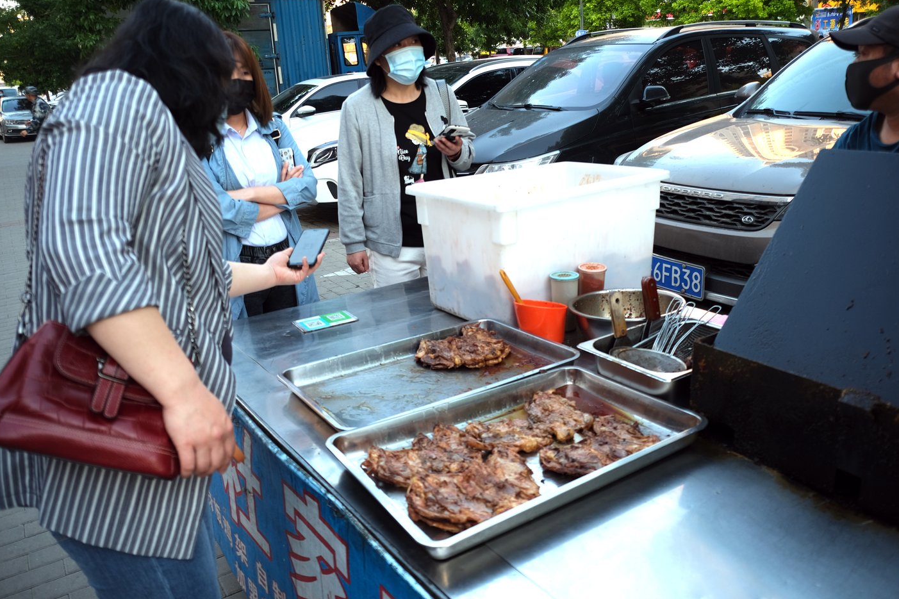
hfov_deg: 60.3
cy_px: 304
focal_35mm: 31
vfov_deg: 42.3
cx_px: 465
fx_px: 774
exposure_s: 1/125
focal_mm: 19
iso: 200
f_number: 3.6
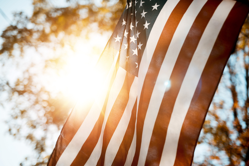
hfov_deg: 39.6
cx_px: 124
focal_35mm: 50
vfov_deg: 27.0
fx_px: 346
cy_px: 83
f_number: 1.4
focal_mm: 50
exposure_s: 1/4000
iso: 50
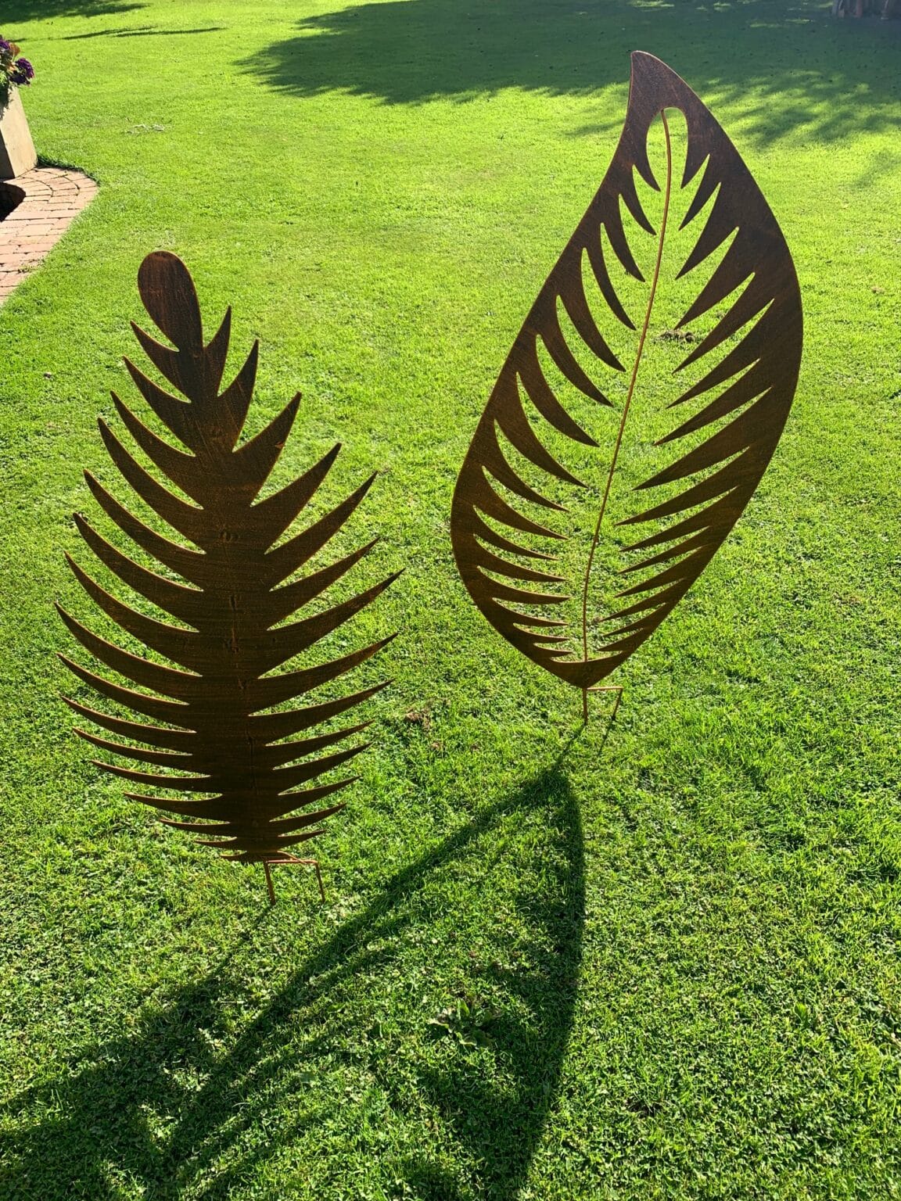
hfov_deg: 53.1
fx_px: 902
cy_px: 600
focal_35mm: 26
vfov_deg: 67.3
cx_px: 450
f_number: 1.8
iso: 25
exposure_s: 1/727
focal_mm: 4.25
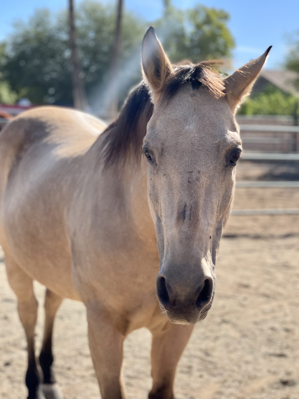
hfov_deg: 22.9
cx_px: 150
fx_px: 737
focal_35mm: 64
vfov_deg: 30.3
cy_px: 200
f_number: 2.2
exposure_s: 1/786
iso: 32
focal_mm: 7.5
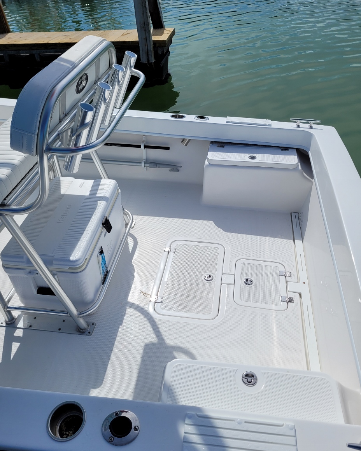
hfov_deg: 51.5
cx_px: 180
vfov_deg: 62.1
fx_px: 374
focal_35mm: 28
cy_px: 241
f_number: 1.8
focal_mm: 5.4
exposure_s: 1/7100
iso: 40
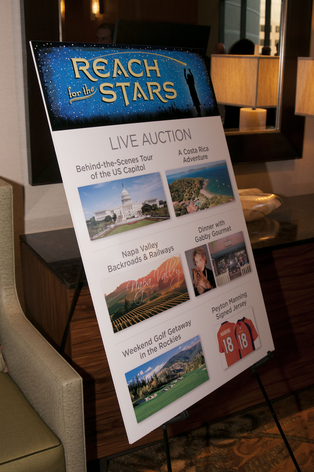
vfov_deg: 46.4
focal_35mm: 42
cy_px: 236
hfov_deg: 31.8
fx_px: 551
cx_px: 157
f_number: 5.6
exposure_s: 1/100
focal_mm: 28
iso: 250
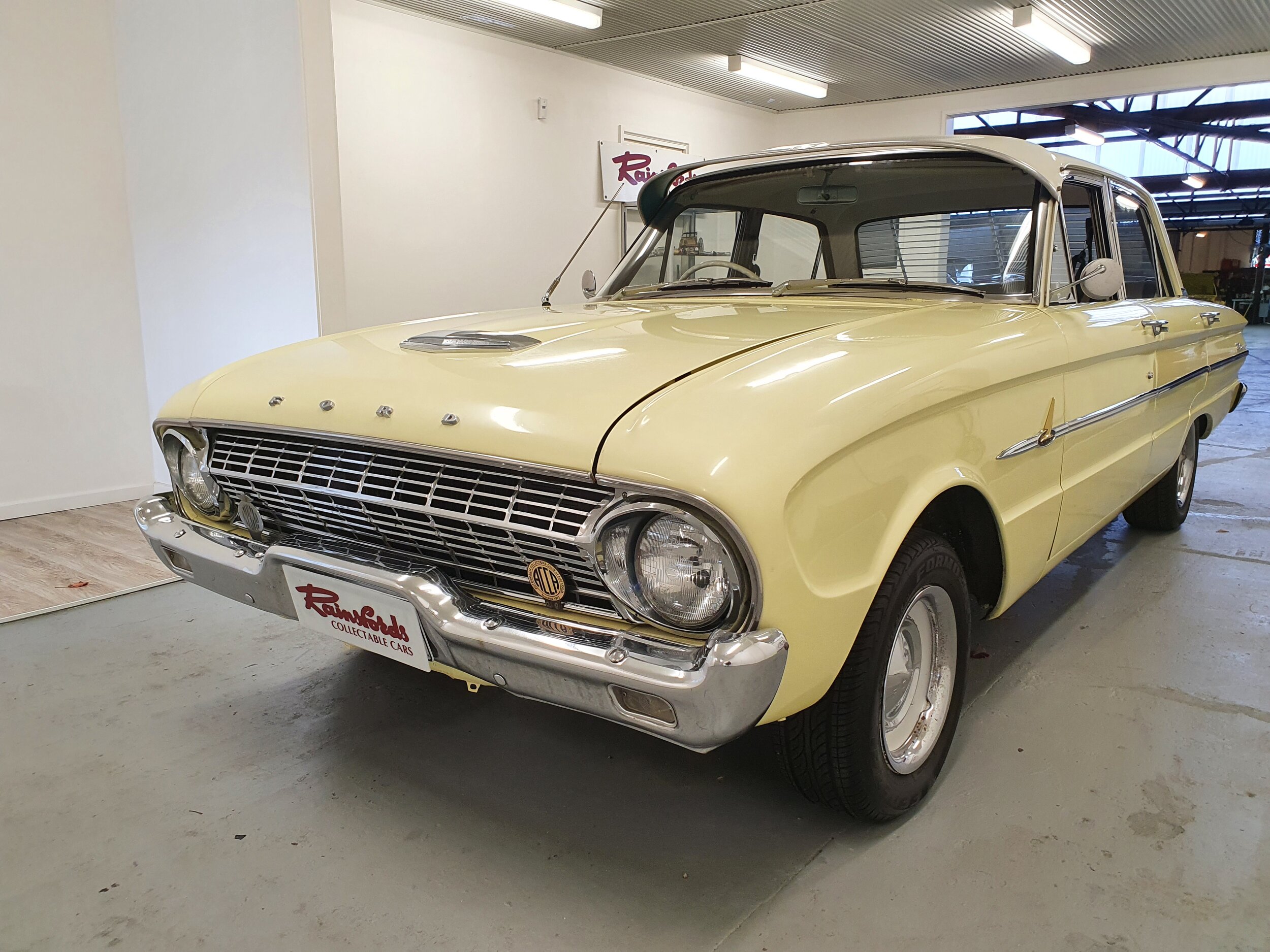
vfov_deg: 53.1
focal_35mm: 26
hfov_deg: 67.3
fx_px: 954
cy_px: 476
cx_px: 635
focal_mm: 4.32
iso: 125
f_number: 2.4
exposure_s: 1/100
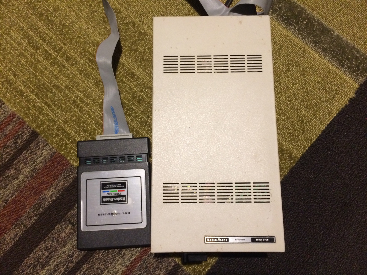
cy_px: 138
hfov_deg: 61.7
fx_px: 307
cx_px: 184
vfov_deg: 48.2
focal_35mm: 29
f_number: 2.2
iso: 320
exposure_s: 1/17
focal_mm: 4.15
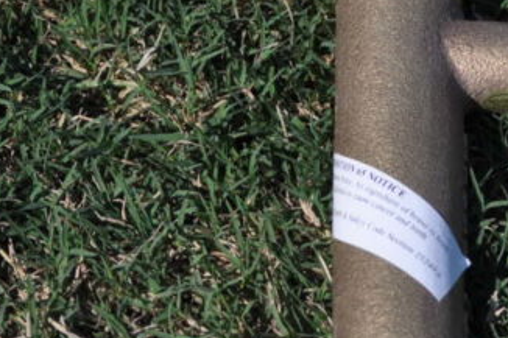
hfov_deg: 5.3
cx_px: 600
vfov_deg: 3.6
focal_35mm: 386
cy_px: 202
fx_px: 5444
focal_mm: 82
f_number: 4.2
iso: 200
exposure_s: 1/2500
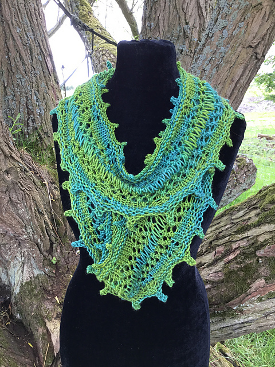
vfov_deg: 58.4
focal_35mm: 31
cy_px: 184
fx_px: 328
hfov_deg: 45.4
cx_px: 138
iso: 40
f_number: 2.4
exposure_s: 1/100
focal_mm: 3.3
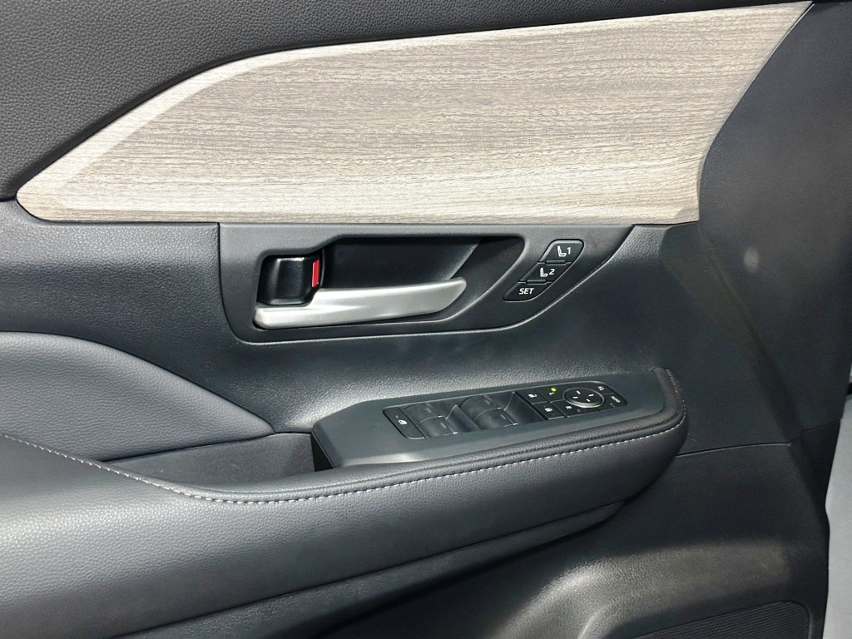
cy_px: 320
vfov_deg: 30.3
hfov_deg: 39.7
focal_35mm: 48
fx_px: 1181
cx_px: 426
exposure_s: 1/40
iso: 500
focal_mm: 6.86
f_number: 1.78
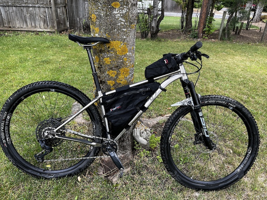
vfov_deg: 53.1
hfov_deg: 67.3
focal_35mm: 26
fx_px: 201
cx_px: 134
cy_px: 100
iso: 40
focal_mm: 5.7
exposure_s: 1/190
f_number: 1.5
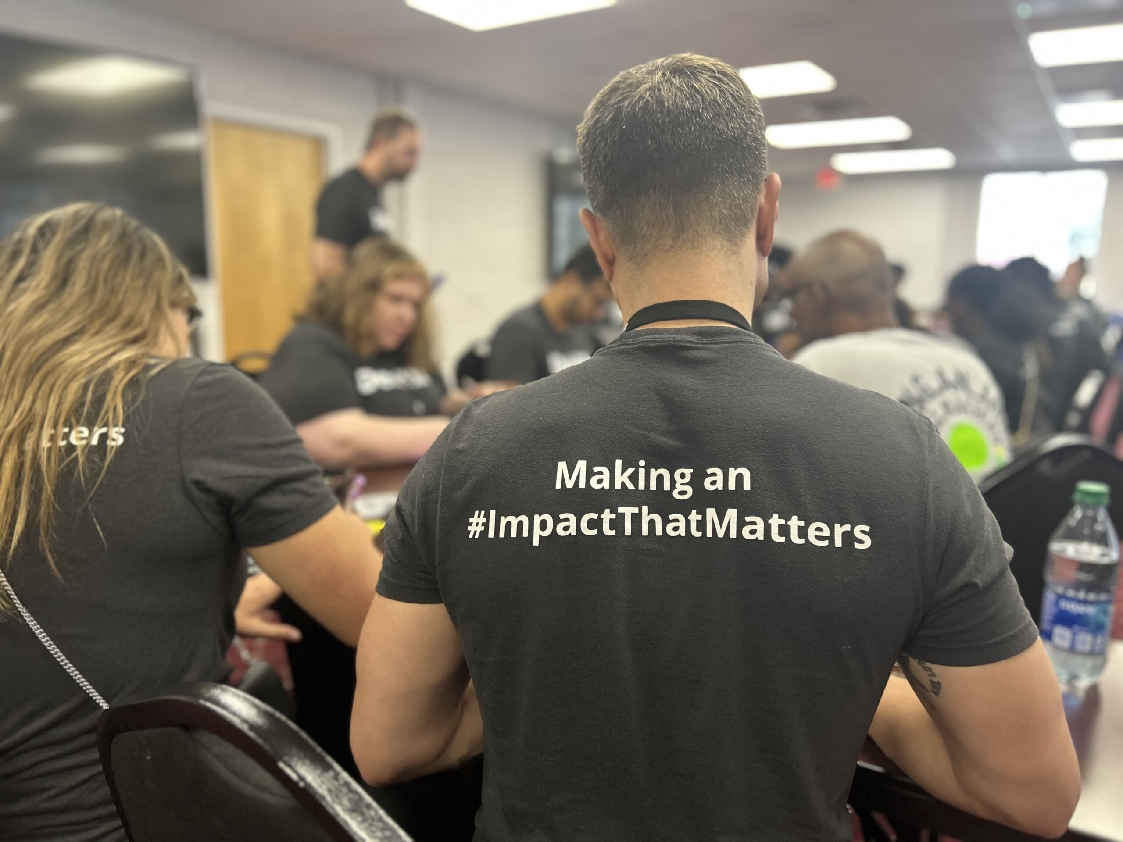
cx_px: 562
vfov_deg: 53.1
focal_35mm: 26
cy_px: 421
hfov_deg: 67.3
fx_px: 843
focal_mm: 5.7
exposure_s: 1/60
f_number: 1.5
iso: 160
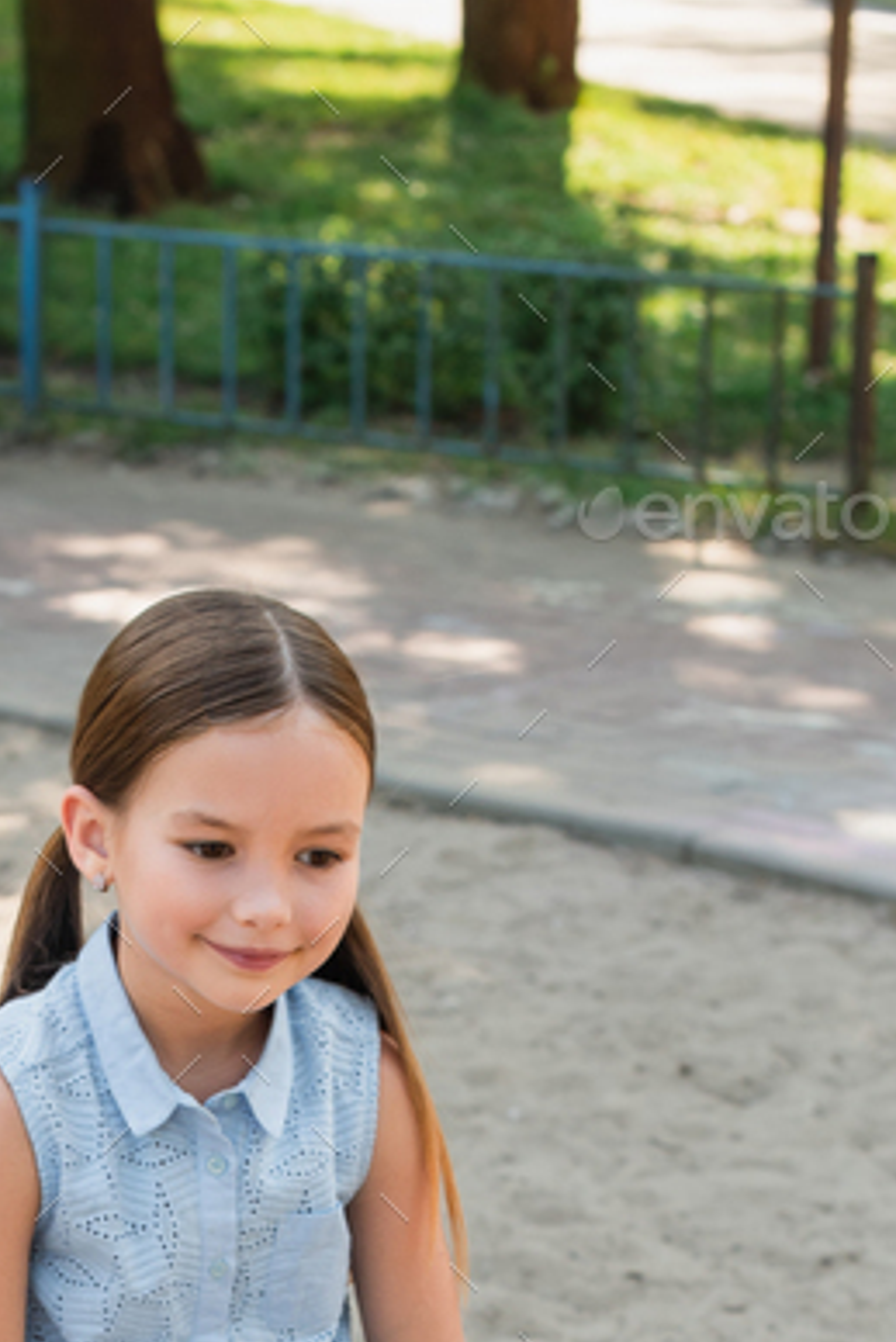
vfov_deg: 17.3
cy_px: 1525
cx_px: 204
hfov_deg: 12.0
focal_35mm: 114
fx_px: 4252
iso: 160
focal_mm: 50
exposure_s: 1/200
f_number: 5
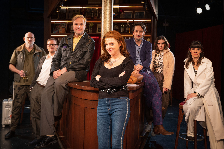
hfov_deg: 48.5
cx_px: 112
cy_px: 74
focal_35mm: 40
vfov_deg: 33.4
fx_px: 249
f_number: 4
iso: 800
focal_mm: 40
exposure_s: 1/125
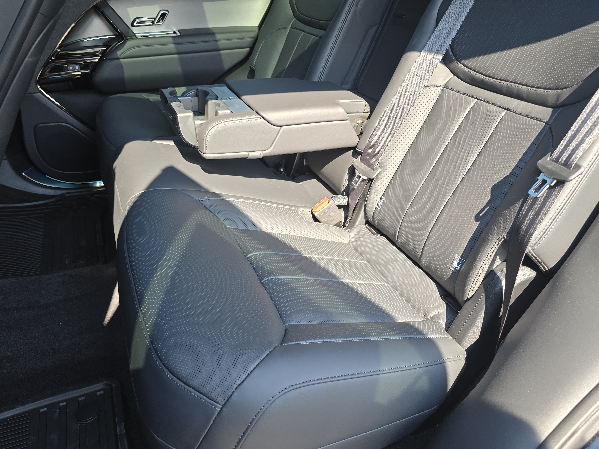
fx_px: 467
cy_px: 214
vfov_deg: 51.3
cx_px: 331
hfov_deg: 65.1
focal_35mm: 27
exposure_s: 1/180
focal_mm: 6.3
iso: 40
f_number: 1.7
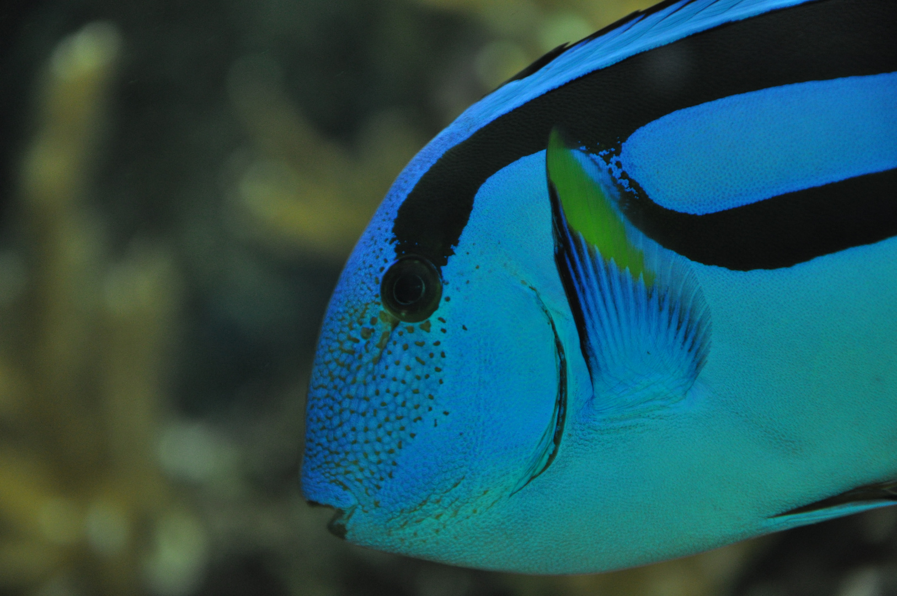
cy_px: 298
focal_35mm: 158
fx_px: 3920
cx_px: 448
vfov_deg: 8.7
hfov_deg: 13.1
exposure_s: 1/60
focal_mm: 105
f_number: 5.6
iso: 800
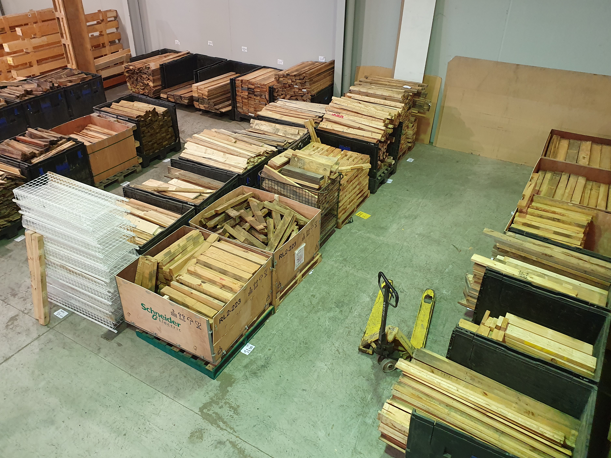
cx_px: 300
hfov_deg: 63.4
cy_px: 216
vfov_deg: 49.7
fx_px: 494
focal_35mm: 28
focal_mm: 4.32
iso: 400
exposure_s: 1/50
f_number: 2.4
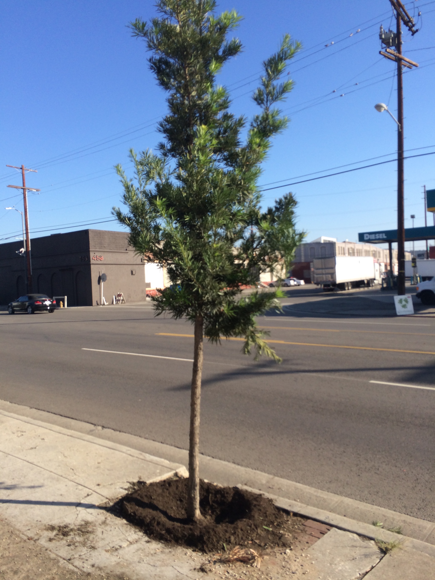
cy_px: 290
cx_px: 218
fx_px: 503
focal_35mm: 30
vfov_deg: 60.0
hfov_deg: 46.8
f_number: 2.2
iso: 32
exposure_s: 1/1368
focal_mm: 4.12
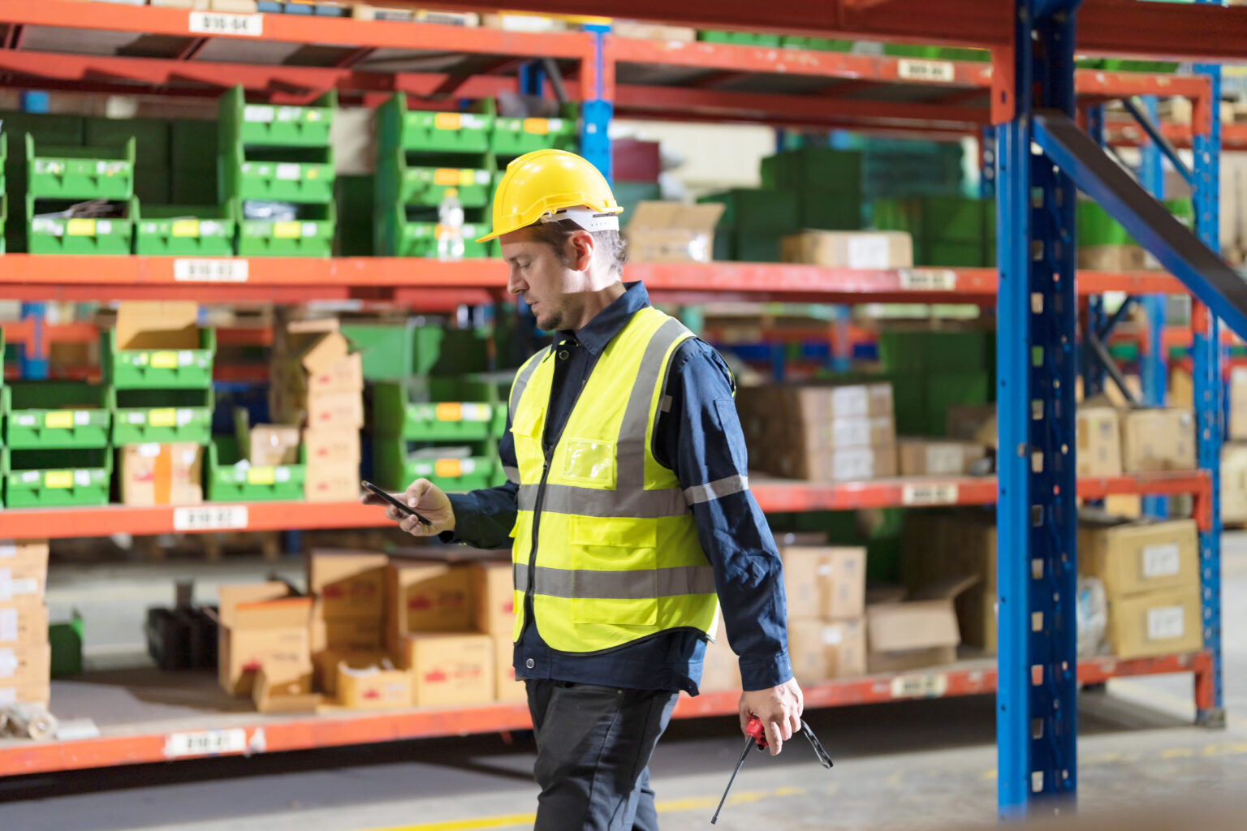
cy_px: 416
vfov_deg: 27.0
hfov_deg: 39.6
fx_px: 1732
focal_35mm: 50
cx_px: 624
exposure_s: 1/125
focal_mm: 50
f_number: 1.2
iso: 125
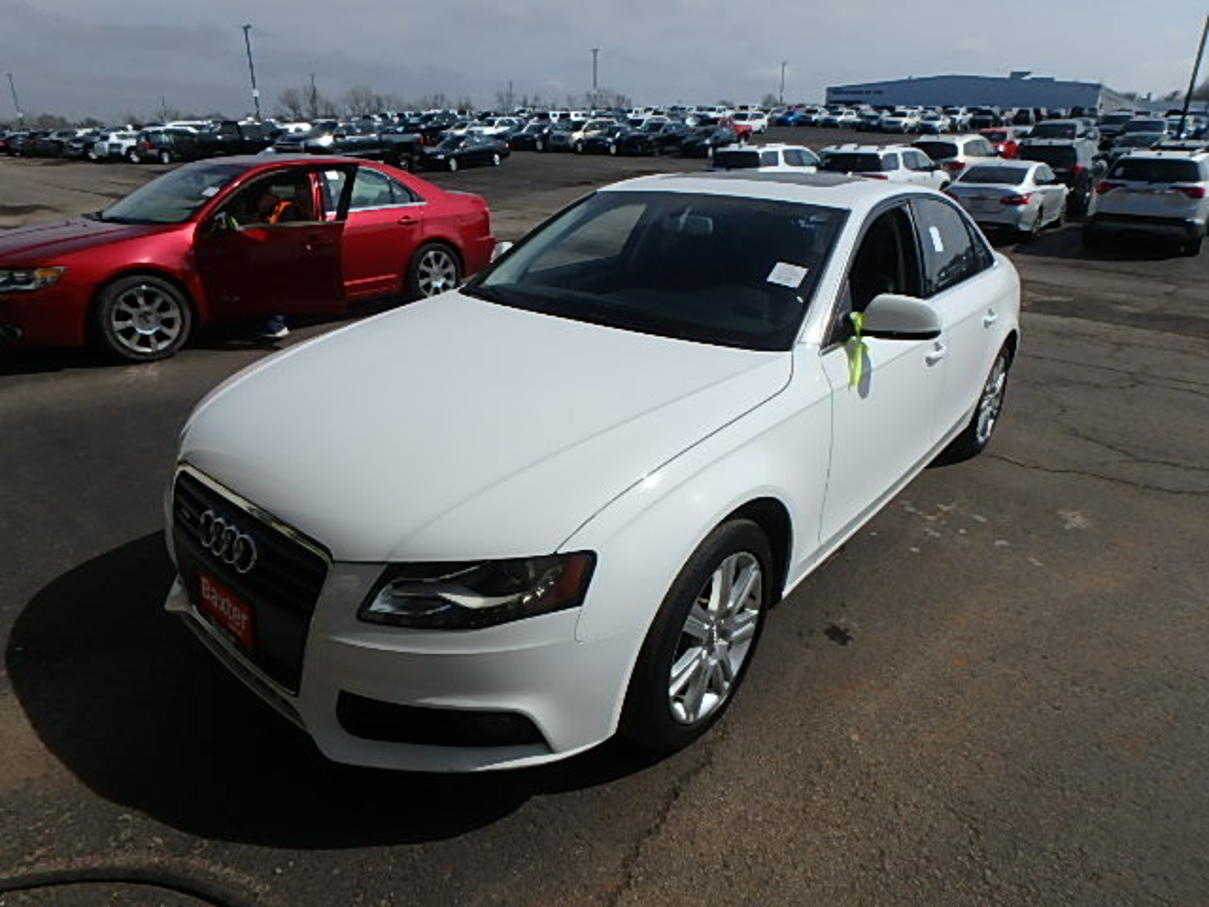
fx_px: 733
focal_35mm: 21
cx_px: 604
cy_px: 454
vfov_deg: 63.4
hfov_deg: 79.0
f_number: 6
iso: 125
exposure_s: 1/1250
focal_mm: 3.7
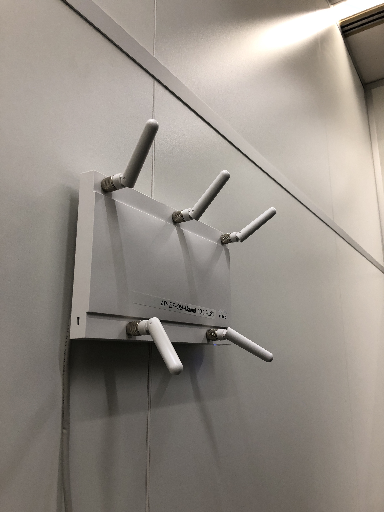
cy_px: 256
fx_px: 414
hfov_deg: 49.7
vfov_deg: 63.4
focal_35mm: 28
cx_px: 192
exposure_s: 1/33
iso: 32
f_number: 1.8
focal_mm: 3.99
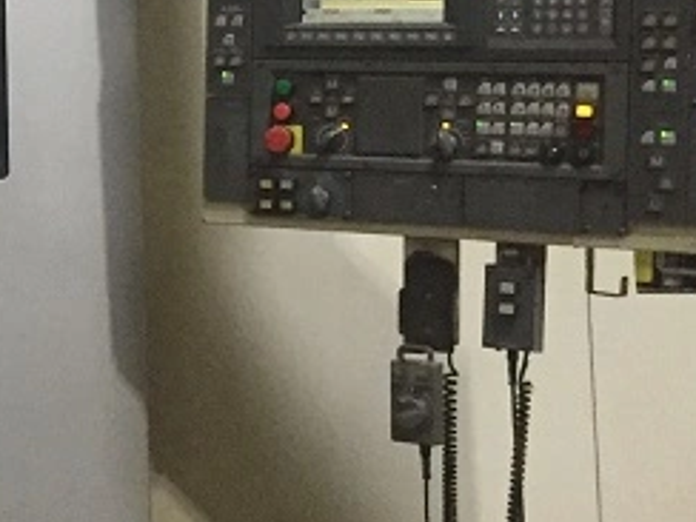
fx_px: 2312
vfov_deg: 12.8
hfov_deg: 15.1
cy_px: 144
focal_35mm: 115
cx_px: -506
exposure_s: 1/30
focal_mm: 4.15
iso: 250
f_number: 2.2
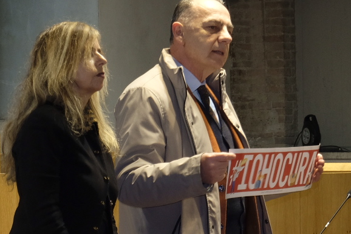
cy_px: 266
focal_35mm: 206
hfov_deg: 10.0
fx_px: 2008
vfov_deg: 6.6
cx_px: 219
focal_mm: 44.5
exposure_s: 1/30
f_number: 5.6
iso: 800
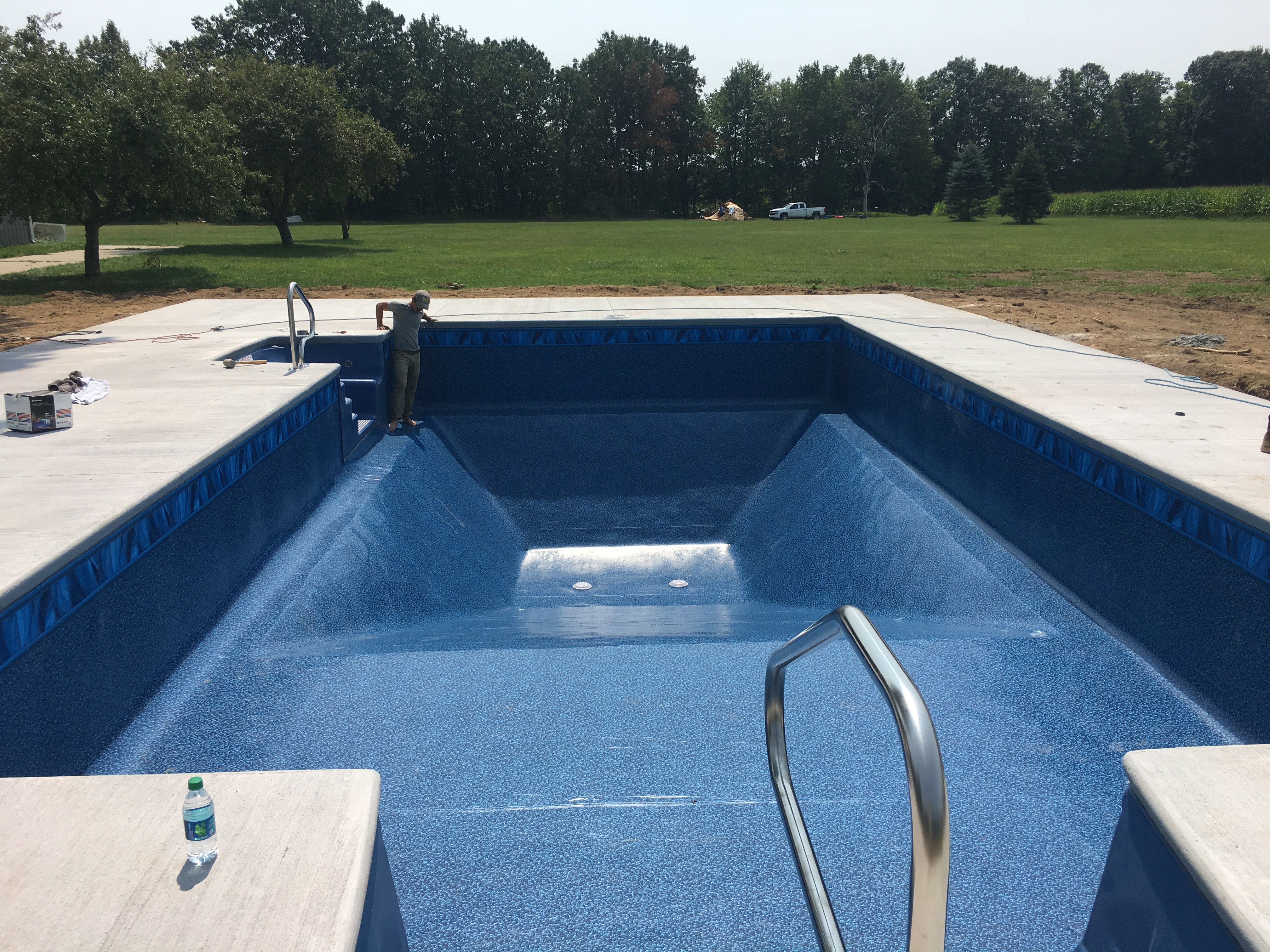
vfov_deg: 48.2
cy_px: 476
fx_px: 1064
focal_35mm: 29
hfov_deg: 61.7
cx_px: 635
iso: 25
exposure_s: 1/2137
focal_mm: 4.15
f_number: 2.2
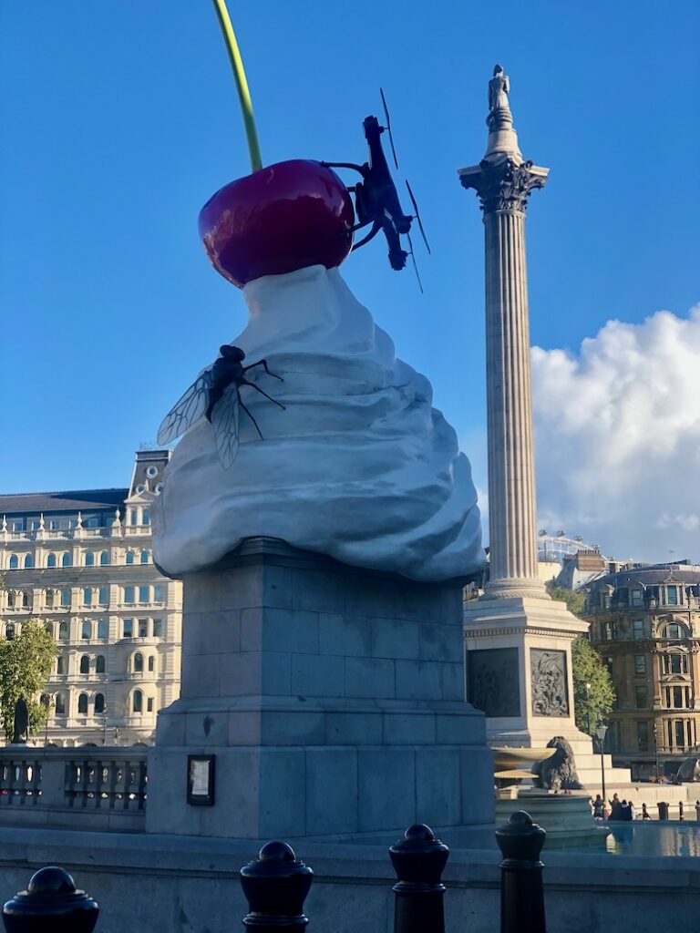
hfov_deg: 28.0
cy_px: 466
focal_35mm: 52
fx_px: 1402
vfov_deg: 36.8
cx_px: 350
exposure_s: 1/585
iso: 16
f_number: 2.4
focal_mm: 6
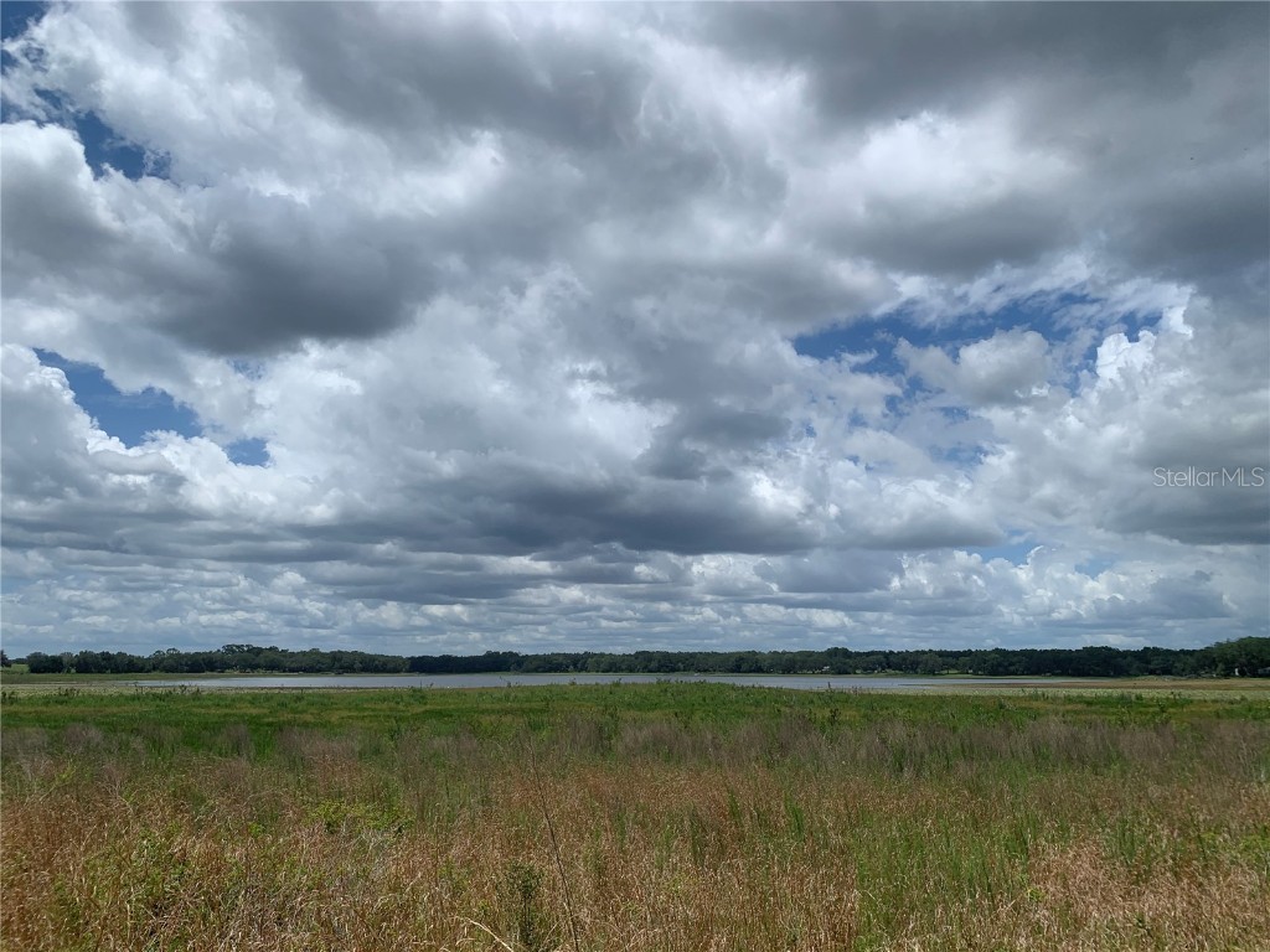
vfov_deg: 53.1
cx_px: 635
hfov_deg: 67.3
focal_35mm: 26
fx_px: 954
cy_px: 476
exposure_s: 1/6061
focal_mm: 4.25
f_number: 1.8
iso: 25
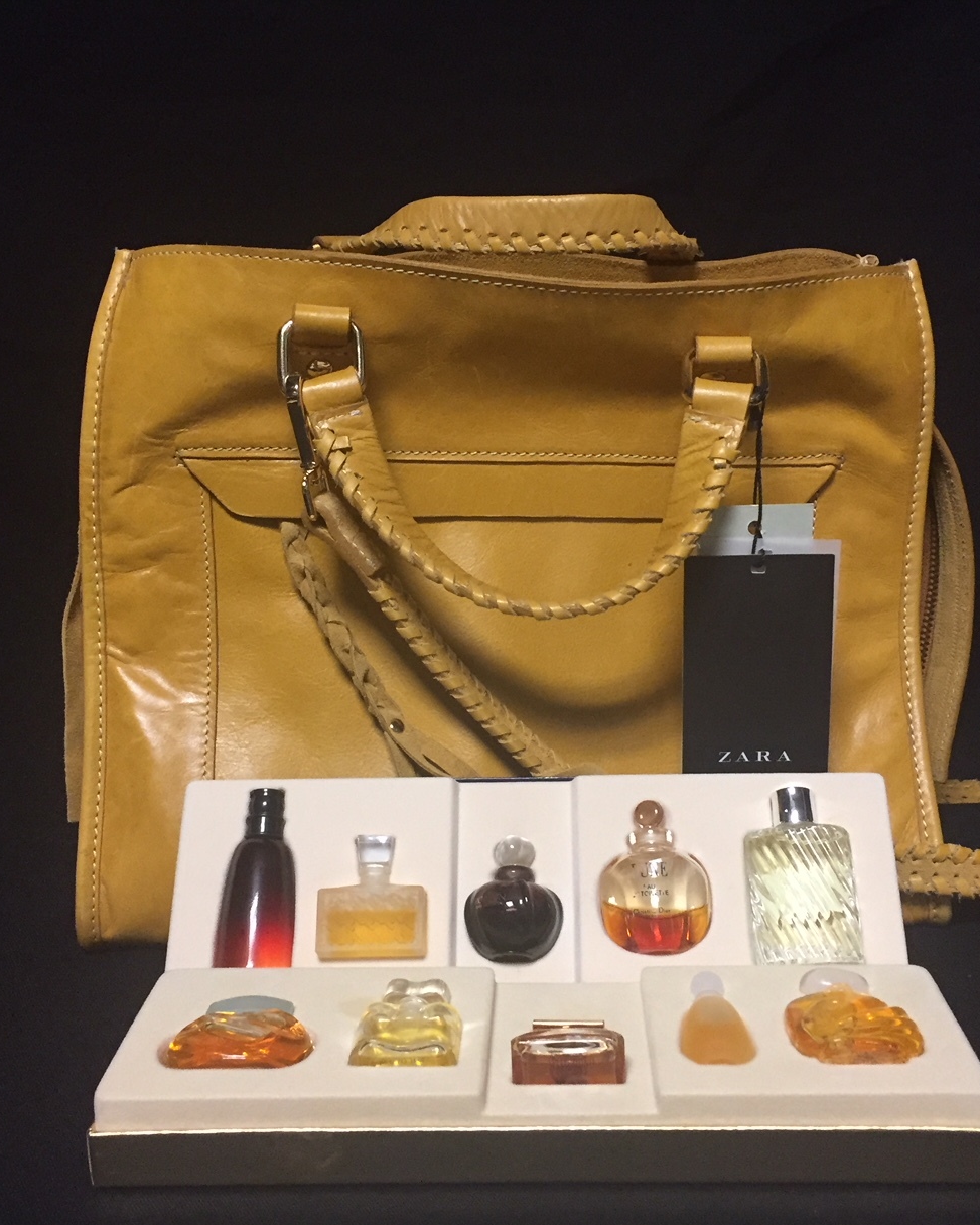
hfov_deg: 39.1
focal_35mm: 38
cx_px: 520
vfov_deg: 47.9
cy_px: 616
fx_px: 1378
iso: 200
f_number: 2.2
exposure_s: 1/30
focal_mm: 4.15
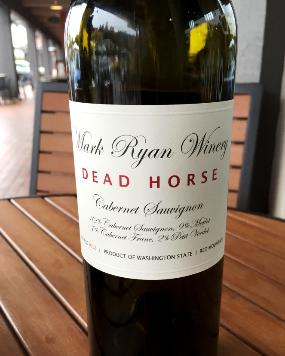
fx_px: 369
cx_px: 147
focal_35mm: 35
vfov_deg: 51.1
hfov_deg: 42.2
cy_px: 219
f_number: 2.2
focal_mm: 4.15
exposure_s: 1/30
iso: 32
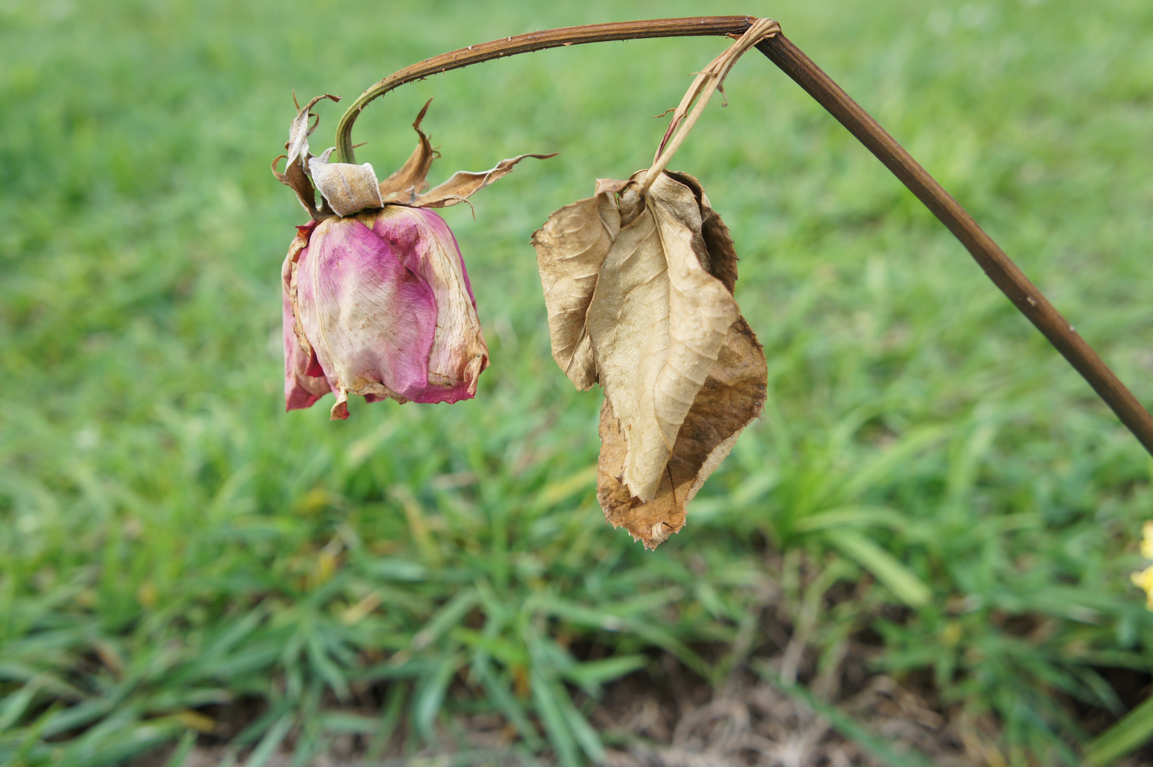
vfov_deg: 31.9
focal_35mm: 42
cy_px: 384
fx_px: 1344
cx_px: 576
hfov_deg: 46.4
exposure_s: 1/80
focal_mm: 28
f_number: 5
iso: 200
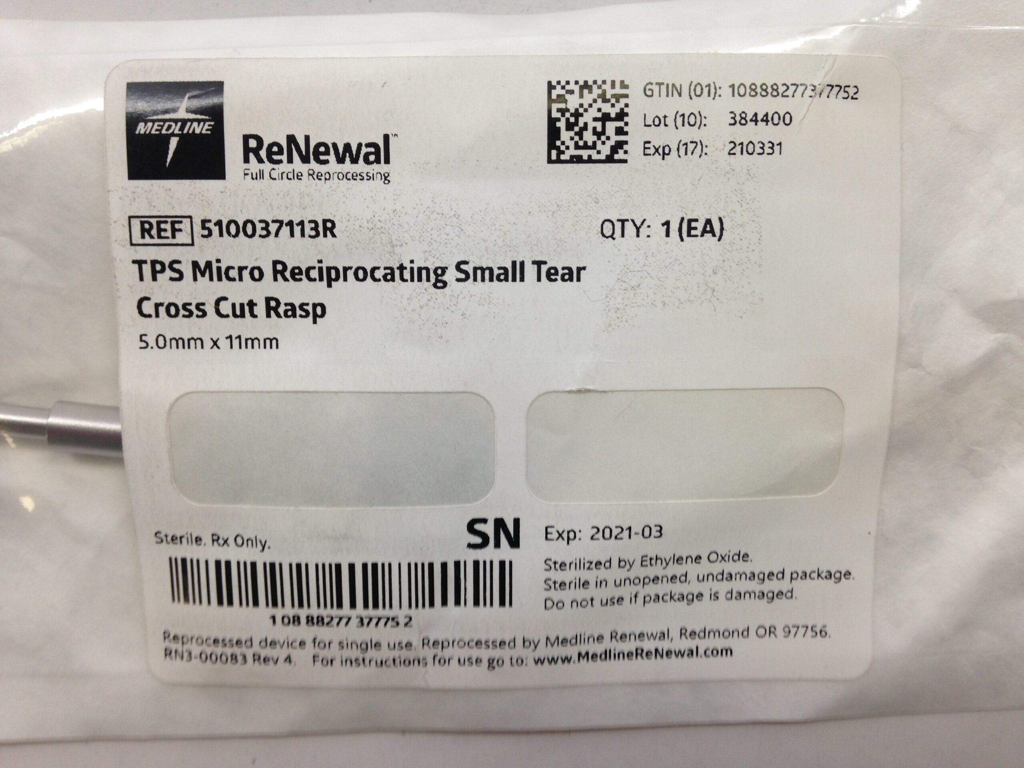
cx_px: 512
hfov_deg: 55.4
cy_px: 384
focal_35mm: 33
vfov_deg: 42.9
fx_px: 976
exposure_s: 1/40
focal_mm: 4.12
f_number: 2.4
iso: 50
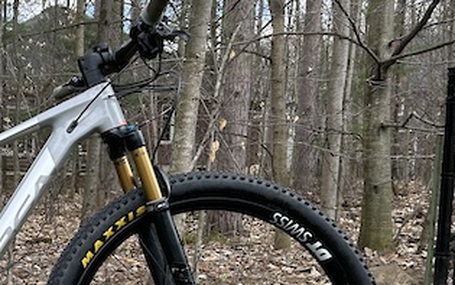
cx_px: -59
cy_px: 250
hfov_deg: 26.7
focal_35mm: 70
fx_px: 868
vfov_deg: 18.3
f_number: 1.5
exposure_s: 1/581
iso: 50
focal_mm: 5.7
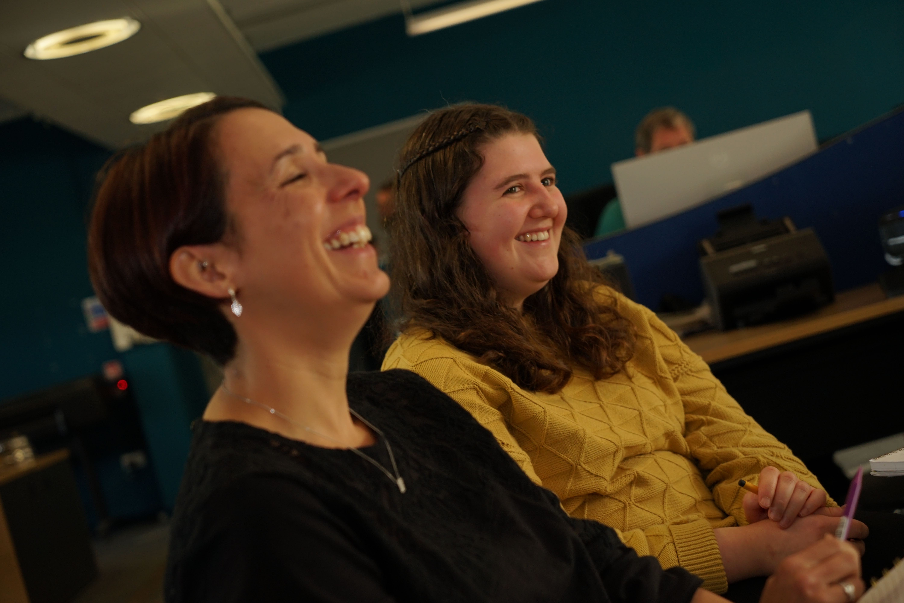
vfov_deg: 19.5
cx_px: 452
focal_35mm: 70
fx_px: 1758
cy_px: 302
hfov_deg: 28.8
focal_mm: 70
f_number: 5
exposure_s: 1/125
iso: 400
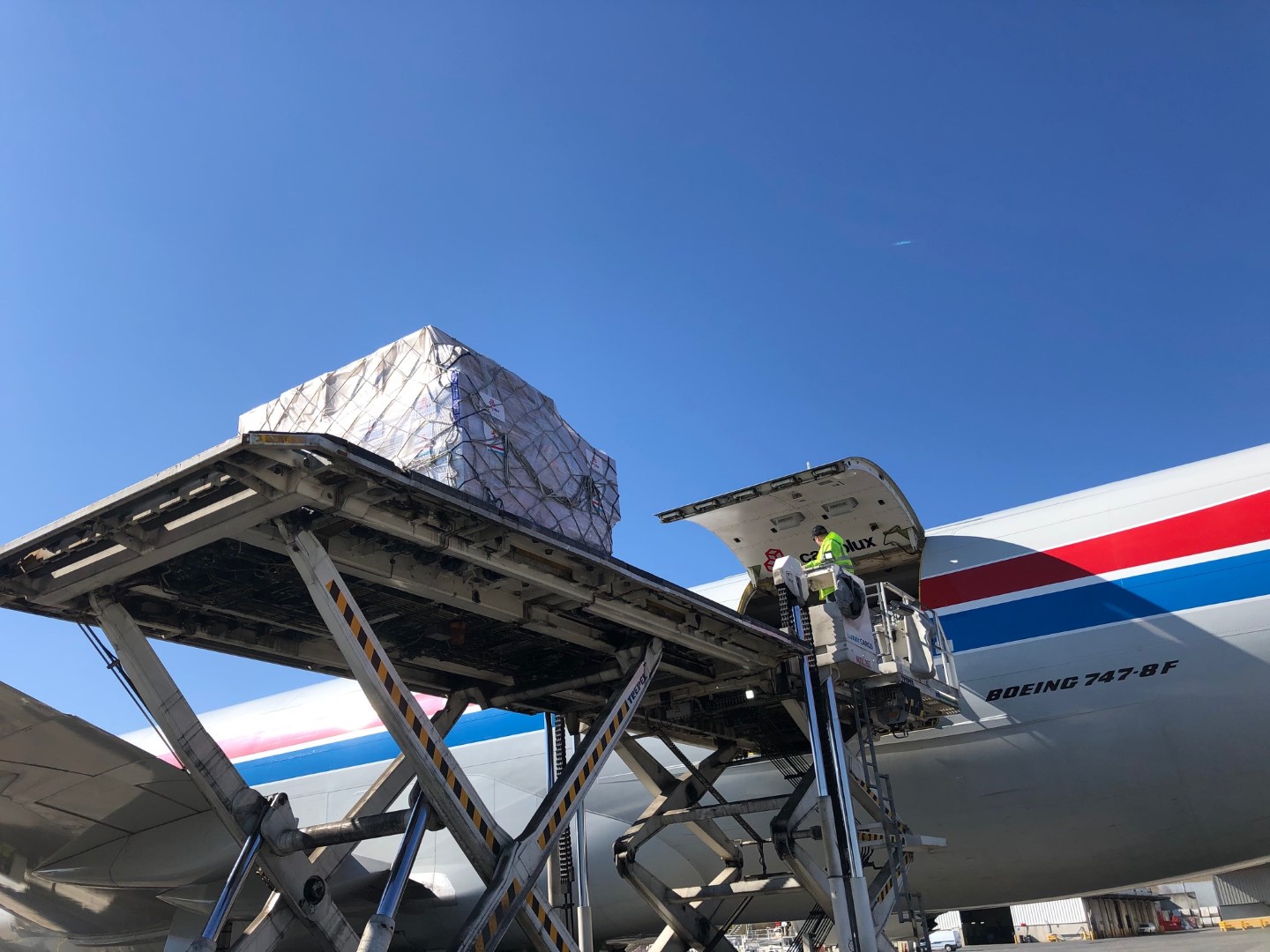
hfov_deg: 63.4
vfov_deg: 49.7
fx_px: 1027
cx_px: 635
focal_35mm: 28
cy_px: 476
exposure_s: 1/1675
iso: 20
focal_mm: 3.99
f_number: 1.8
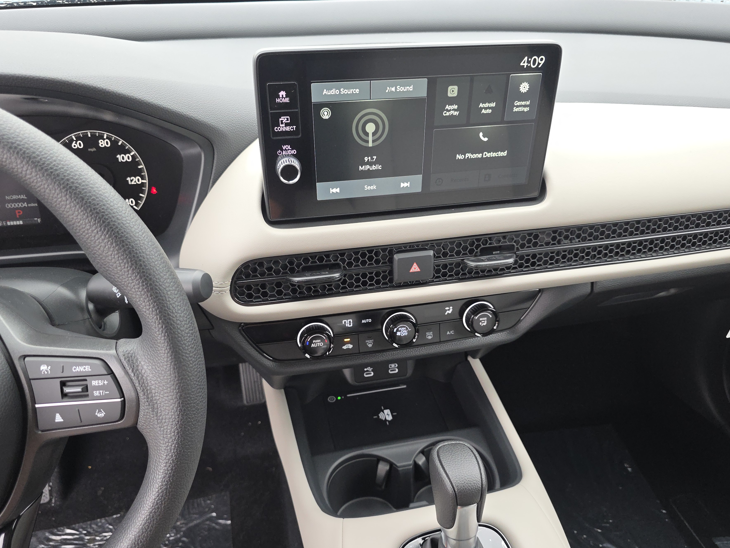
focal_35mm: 26
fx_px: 548
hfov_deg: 67.3
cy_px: 304
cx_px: 376
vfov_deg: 53.0
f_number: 1.7
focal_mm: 6.3
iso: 160
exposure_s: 1/180
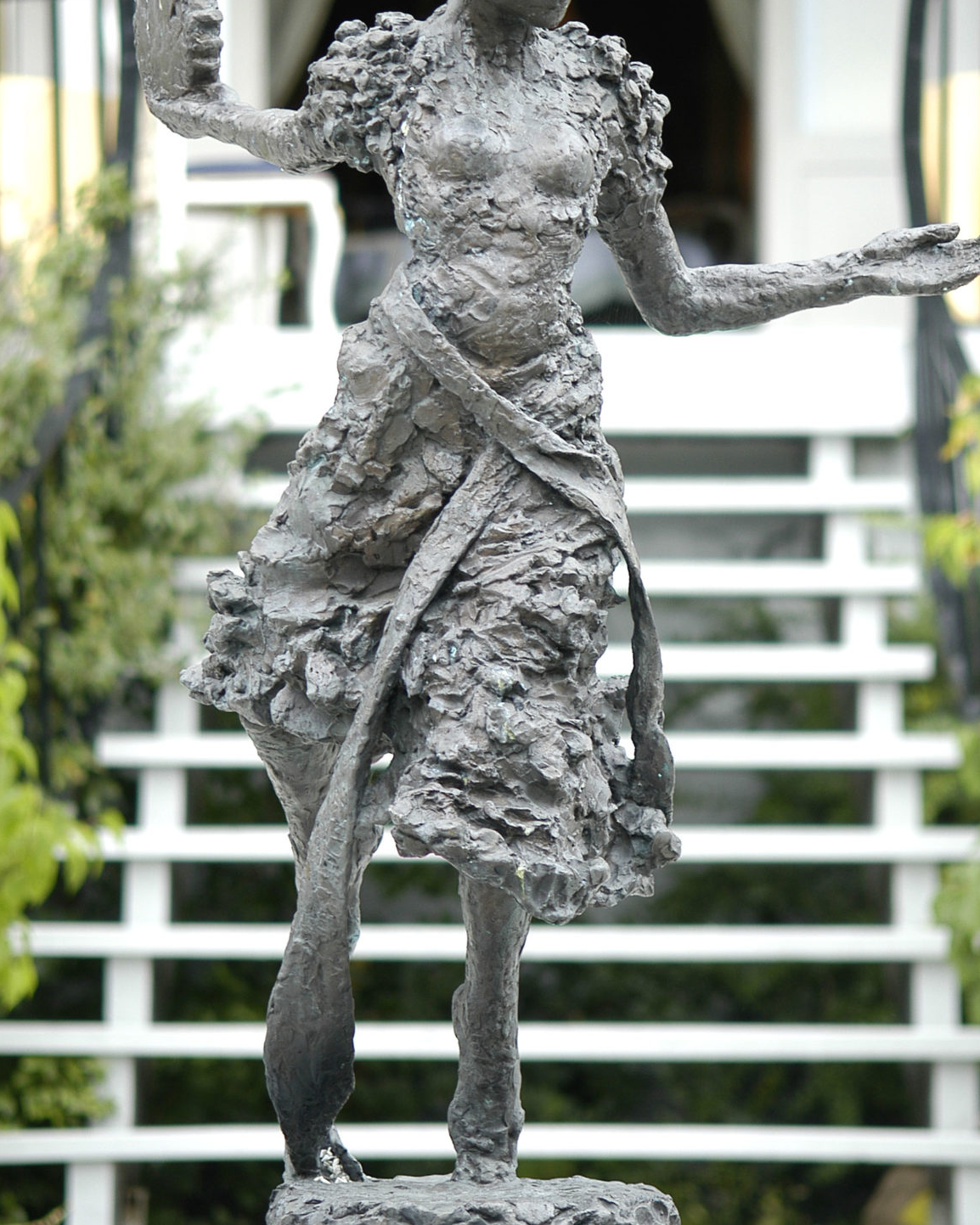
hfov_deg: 7.4
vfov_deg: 9.2
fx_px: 7603
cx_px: 487
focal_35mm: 210
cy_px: 503
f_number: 3
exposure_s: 1/125
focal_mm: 105
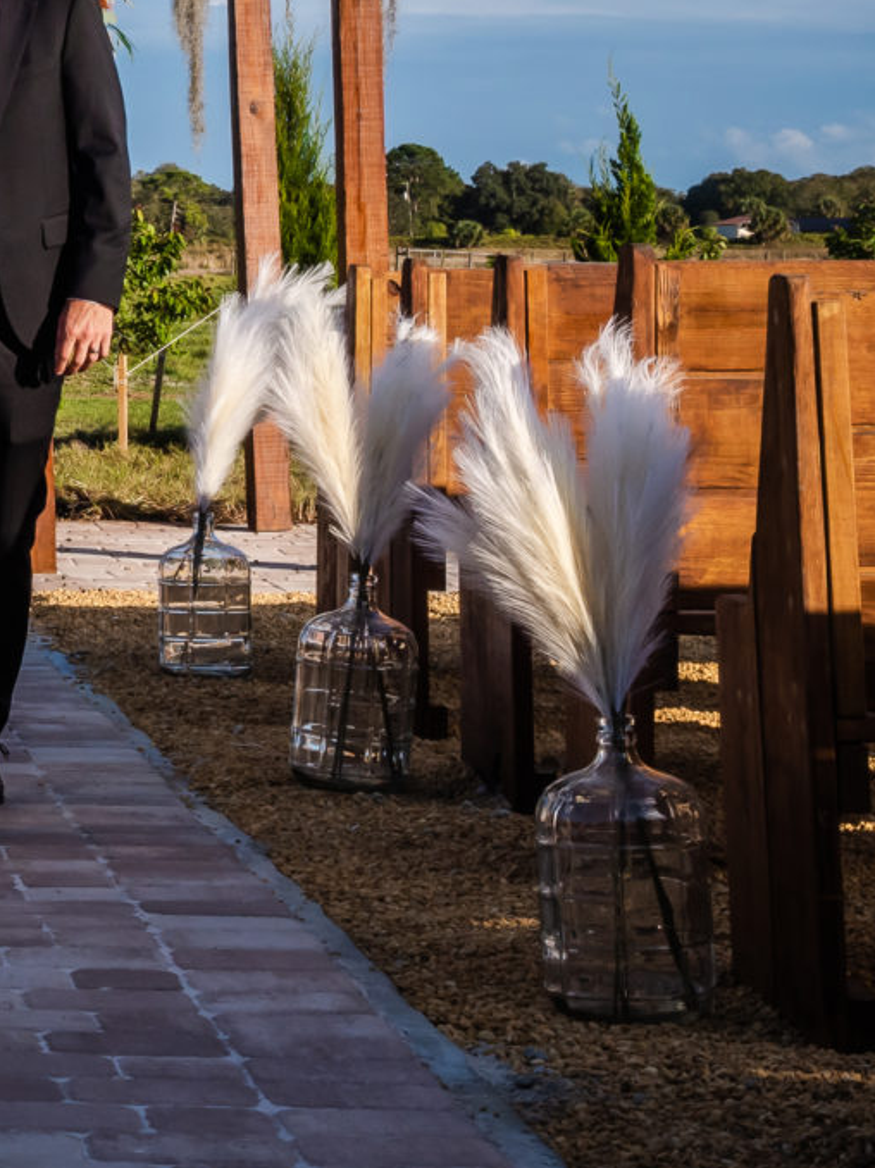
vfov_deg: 15.9
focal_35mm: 122
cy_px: 68
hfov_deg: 11.7
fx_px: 4114
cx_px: -348
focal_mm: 28
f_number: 11
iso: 125
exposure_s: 1/400
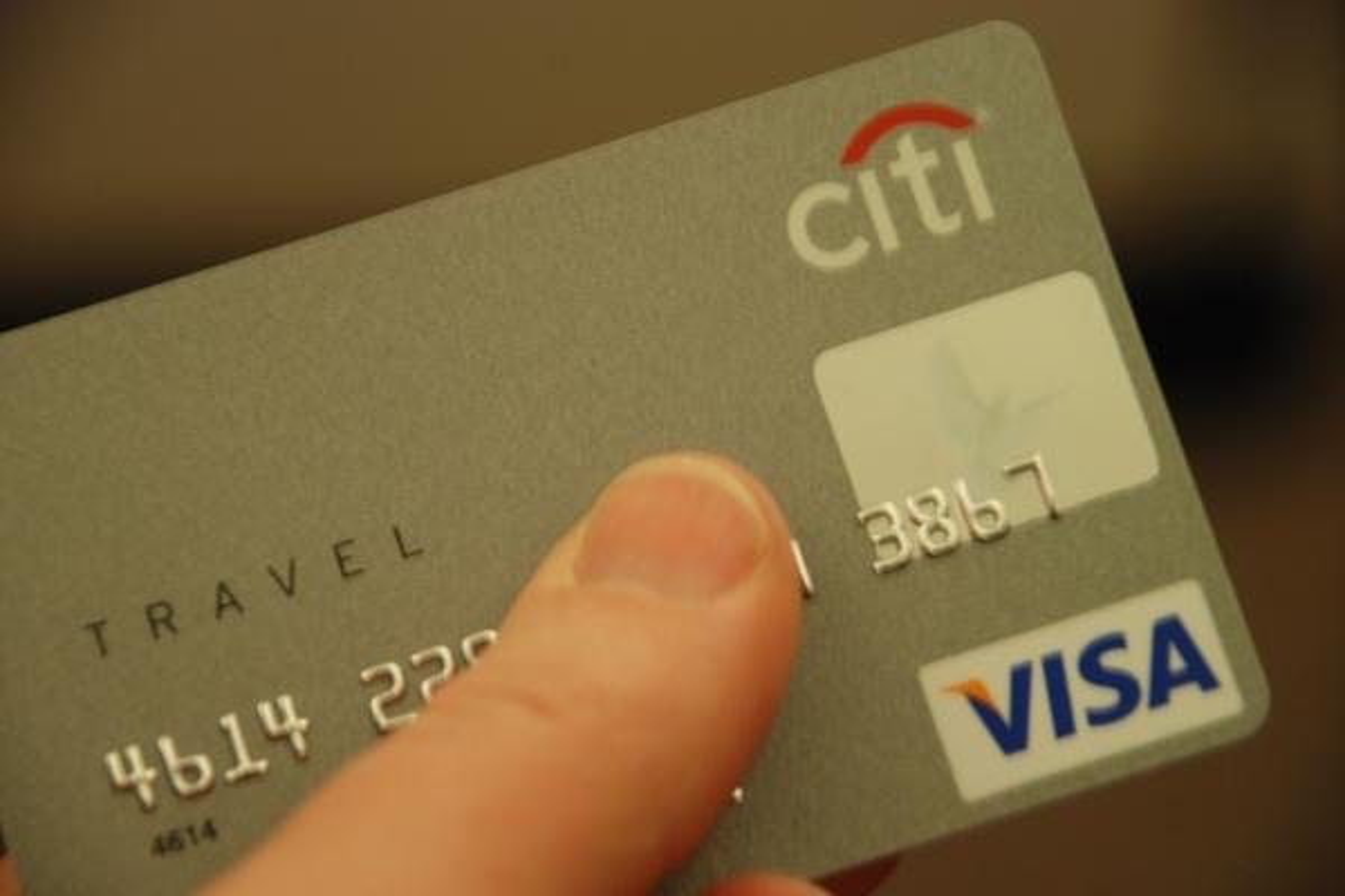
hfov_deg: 10.2
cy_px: 448
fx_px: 7565
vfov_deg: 6.8
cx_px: 672
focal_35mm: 202
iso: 360
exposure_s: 1/15
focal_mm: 135
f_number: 5.6
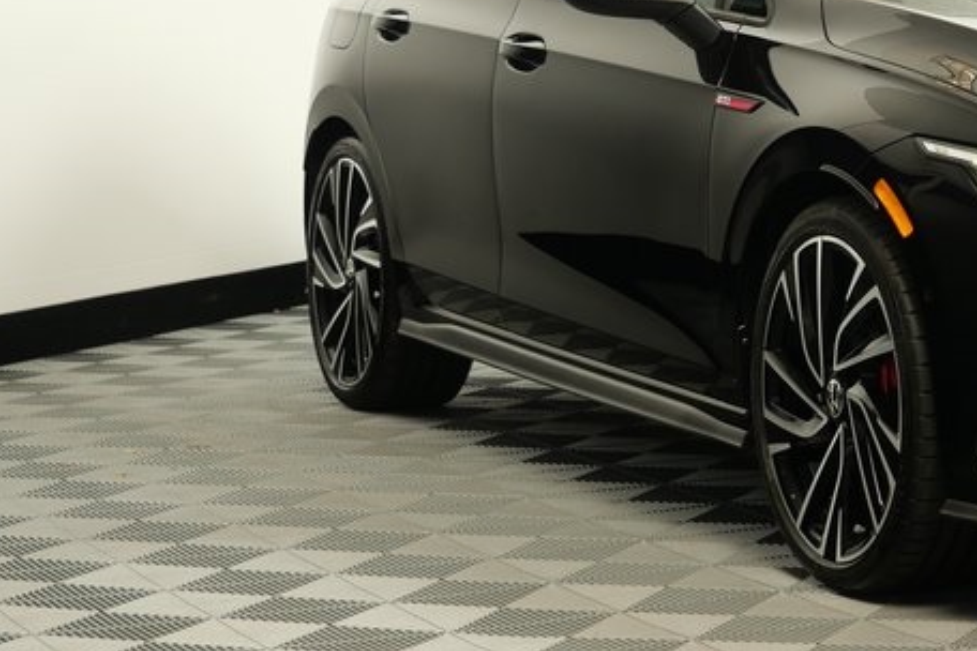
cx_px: 971
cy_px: 242
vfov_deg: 10.9
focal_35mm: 126
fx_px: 3419
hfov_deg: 16.0
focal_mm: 27
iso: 250
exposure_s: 1/250
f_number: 4.6
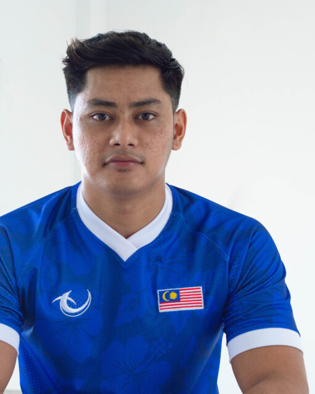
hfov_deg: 19.4
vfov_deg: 24.1
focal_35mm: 79
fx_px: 918
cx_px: 122
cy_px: 259
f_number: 3.5
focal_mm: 35
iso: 200
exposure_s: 1/160
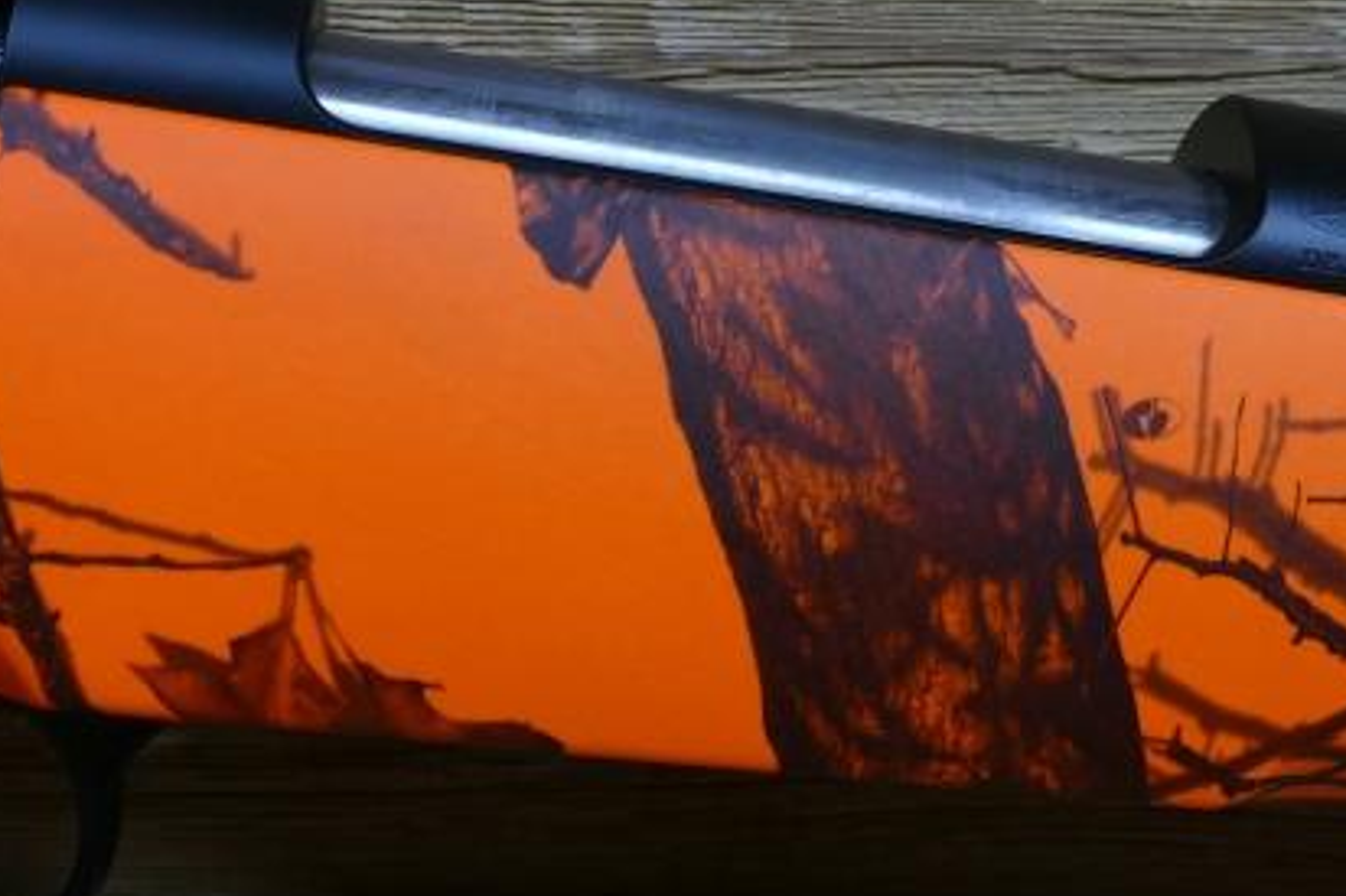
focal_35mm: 62
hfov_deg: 32.1
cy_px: 494
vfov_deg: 21.9
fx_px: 2317
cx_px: 446
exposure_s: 1/125
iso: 500
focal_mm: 9.12
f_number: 2.8
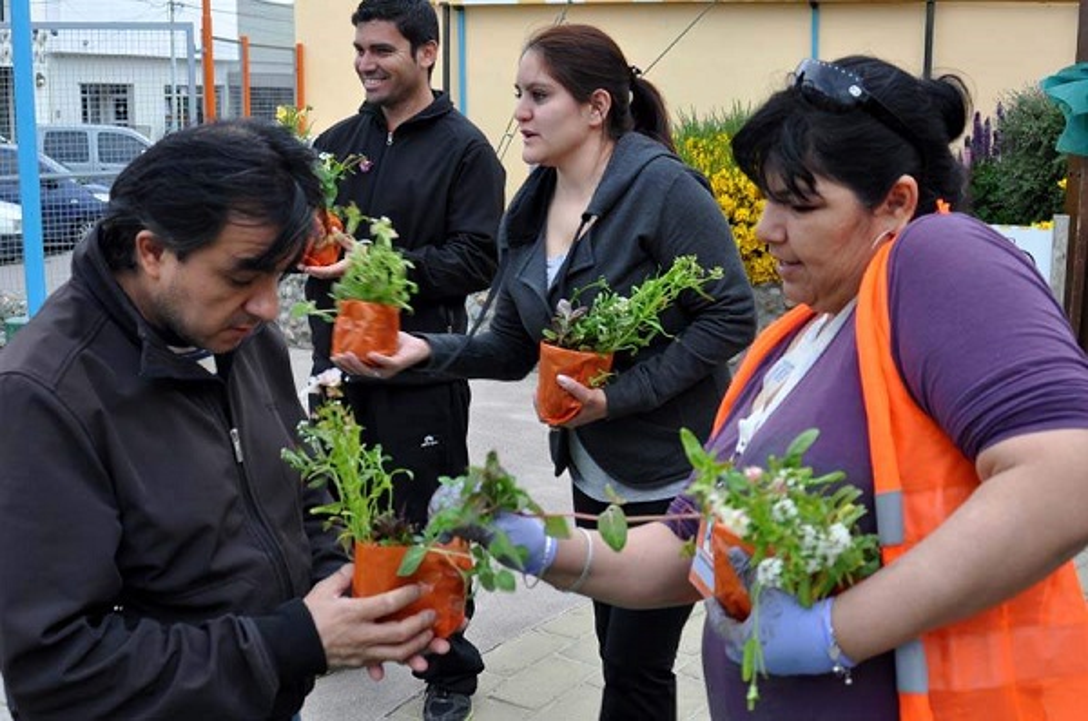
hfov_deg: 46.5
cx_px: 544
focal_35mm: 42
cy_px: 360
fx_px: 1267
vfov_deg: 31.8
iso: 200
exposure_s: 1/125
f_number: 5.6
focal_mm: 28
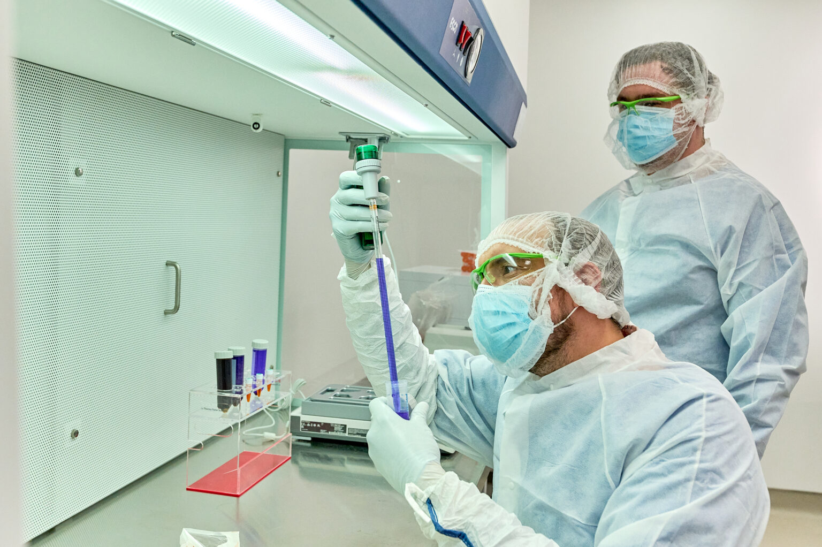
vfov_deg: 36.8
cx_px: 411
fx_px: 821
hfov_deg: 53.2
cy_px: 274
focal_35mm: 36
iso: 800
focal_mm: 24
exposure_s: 1/1000
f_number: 4
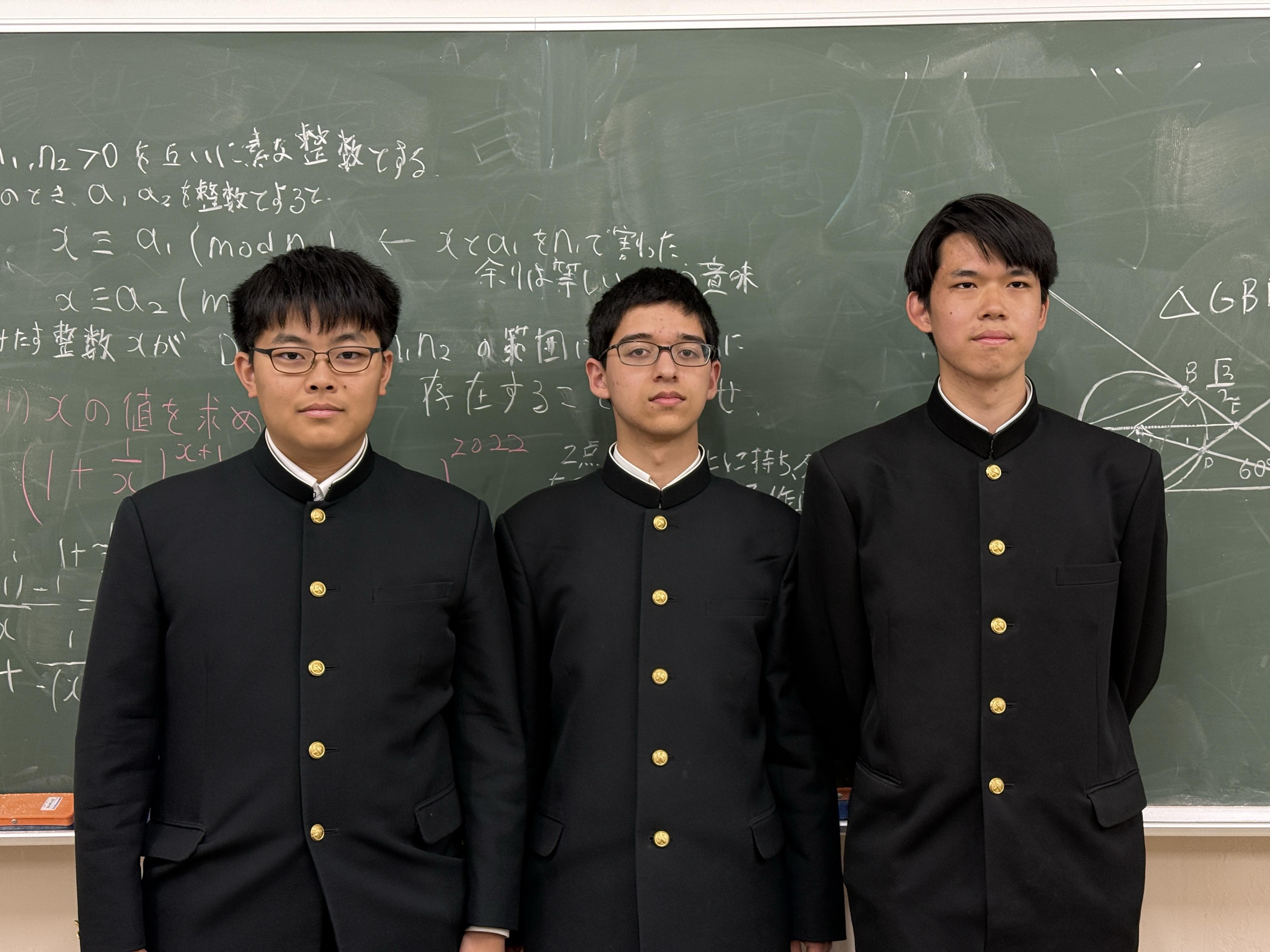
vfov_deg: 30.3
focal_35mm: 48
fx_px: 1761
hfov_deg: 39.7
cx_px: 635
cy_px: 476
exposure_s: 1/50
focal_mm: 6.76
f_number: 1.78
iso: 100
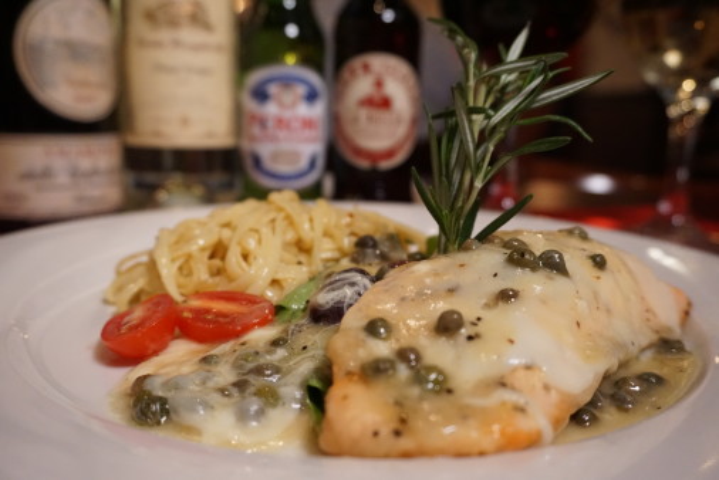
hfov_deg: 59.5
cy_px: 240
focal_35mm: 32
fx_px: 629
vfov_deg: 41.8
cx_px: 360
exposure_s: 1/50
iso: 3200
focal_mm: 21
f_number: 4
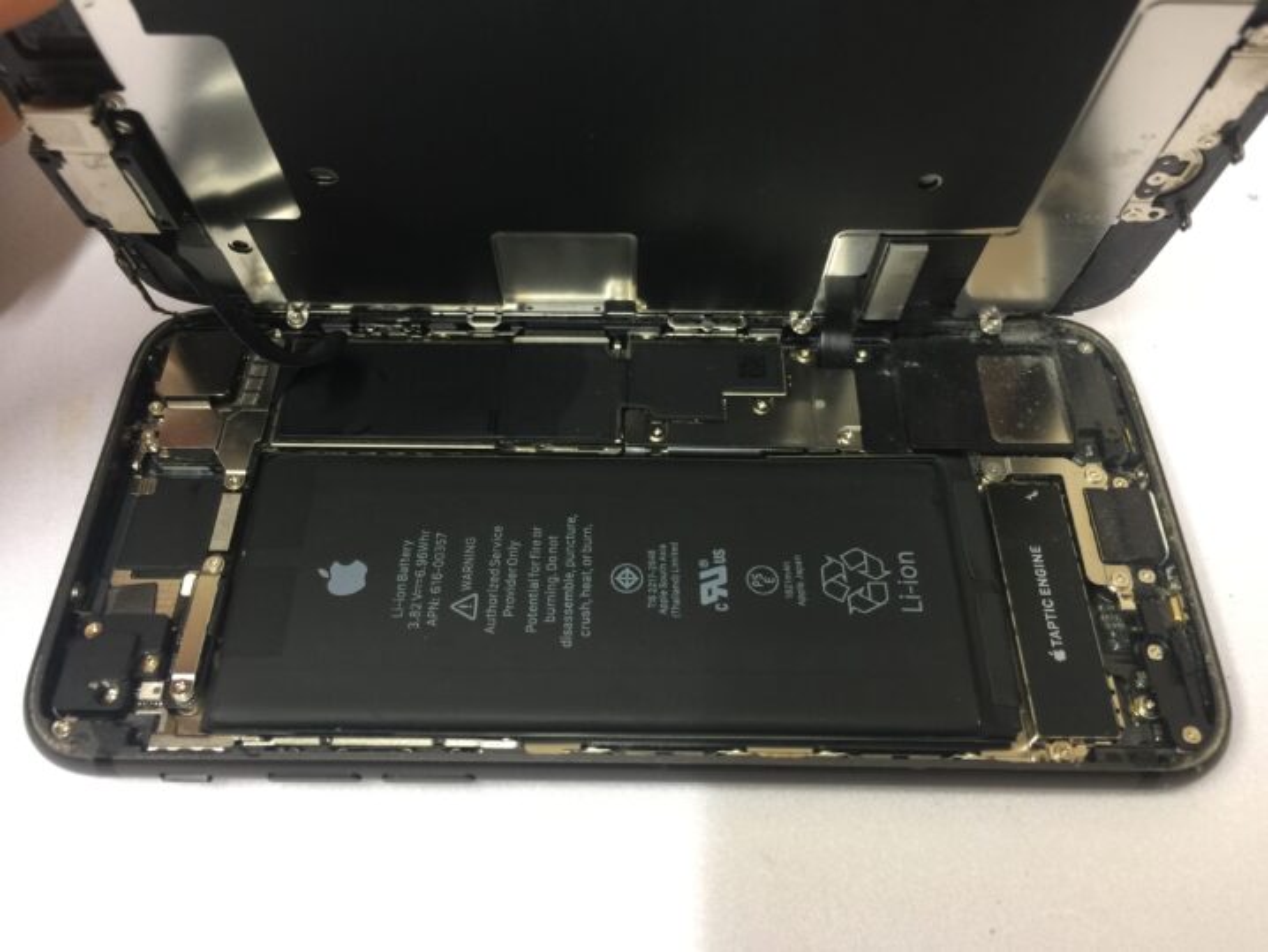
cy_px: 476
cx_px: 634
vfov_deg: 48.3
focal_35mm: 29
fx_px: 1063
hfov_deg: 61.6
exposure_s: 1/15
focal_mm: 4.15
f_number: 2.2
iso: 50
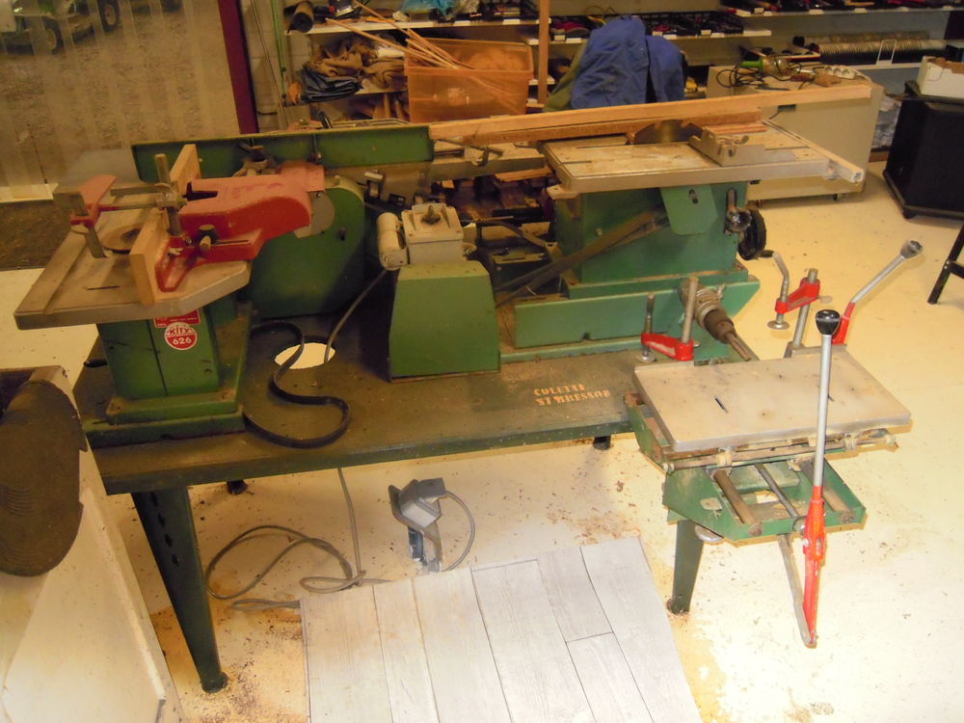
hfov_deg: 63.4
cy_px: 362
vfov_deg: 49.7
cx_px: 482
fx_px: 780
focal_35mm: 28
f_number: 2.7
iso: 800
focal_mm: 5
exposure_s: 1/60
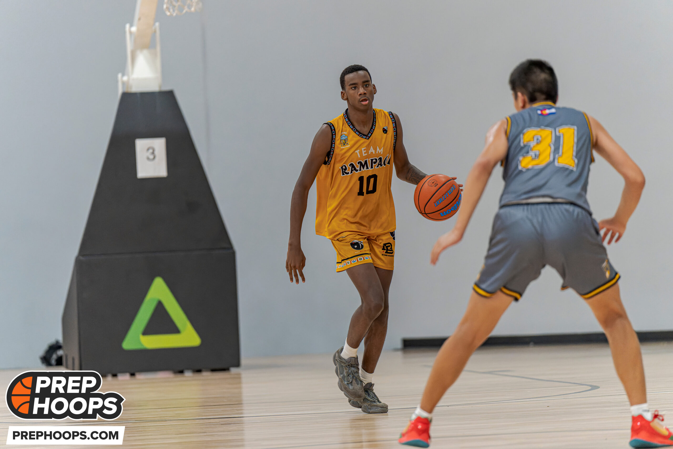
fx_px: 3739
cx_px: 336
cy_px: 224
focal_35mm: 200
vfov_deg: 6.9
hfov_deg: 10.3
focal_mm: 200
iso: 2000
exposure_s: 1/1250
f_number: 2.8
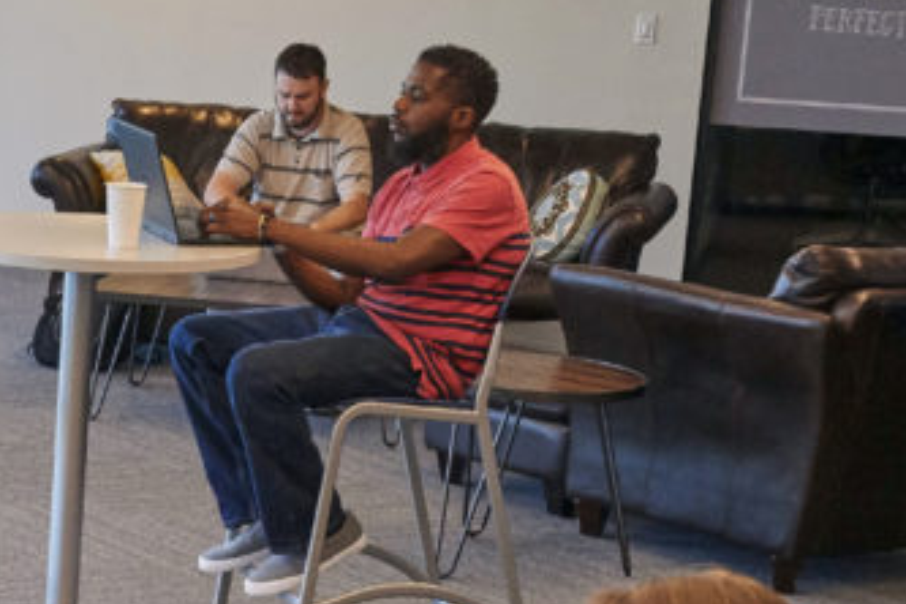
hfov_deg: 15.3
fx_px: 3246
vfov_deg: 10.6
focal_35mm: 129
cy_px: 548
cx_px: -182
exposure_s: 1/60
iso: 1600
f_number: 9
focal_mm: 42
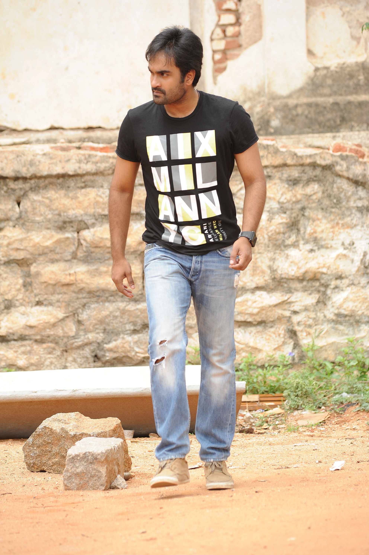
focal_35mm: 185
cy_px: 278
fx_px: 2848
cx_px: 184
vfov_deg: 11.1
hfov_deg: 7.4
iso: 200
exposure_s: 1/400
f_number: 5.6
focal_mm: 185
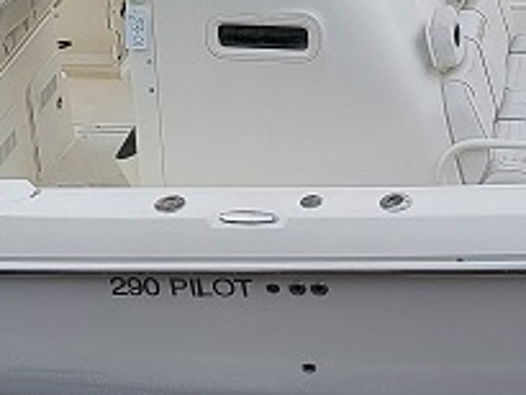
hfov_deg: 16.8
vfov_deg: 12.4
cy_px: -62
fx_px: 1779
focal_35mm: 117
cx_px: 303
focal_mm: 5
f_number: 1.8
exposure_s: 1/508
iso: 40
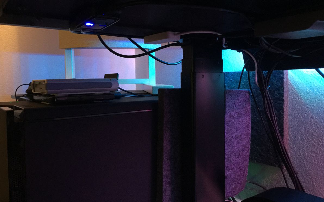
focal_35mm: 31
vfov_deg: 40.6
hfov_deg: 61.2
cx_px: 163
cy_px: 96
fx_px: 274
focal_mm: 4.15
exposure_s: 1/4
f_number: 2.2
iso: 125
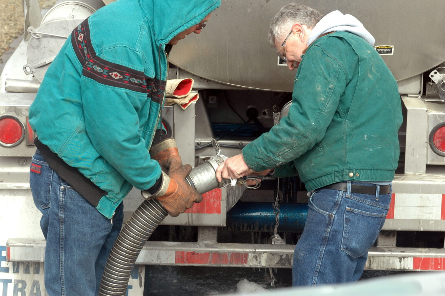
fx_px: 1668
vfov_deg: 10.1
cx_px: 222
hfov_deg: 15.2
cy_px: 148
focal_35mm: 135
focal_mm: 90
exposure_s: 1/90
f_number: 9.5
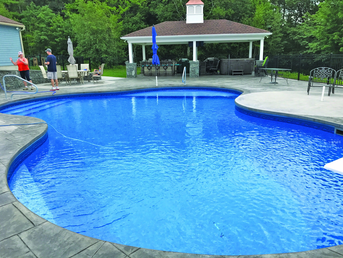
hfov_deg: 63.4
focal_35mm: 28
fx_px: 277
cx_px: 172
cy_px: 129
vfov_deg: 49.7
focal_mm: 3.99
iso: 20
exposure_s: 1/1227
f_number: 1.8
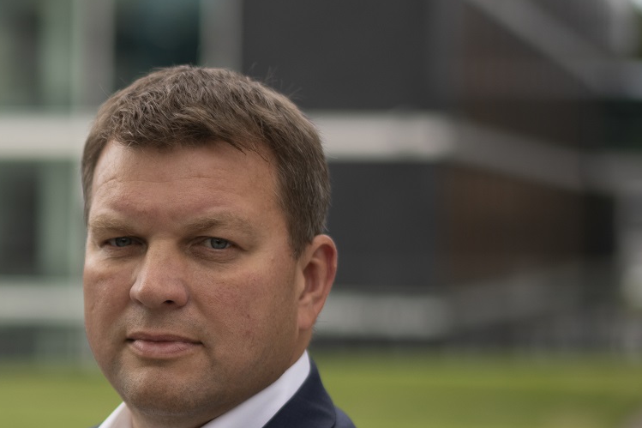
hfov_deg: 15.7
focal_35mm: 128
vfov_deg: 10.7
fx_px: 2282
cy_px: 325
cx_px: -17
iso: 200
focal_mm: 58
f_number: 2
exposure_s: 1/2500
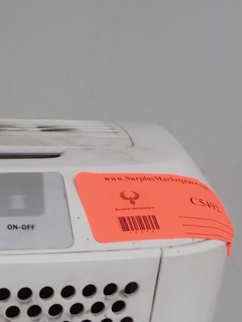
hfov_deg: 15.2
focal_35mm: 92
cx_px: -85
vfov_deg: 18.9
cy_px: 473
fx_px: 857
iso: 200
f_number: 2.3
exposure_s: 1/60
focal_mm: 5.5
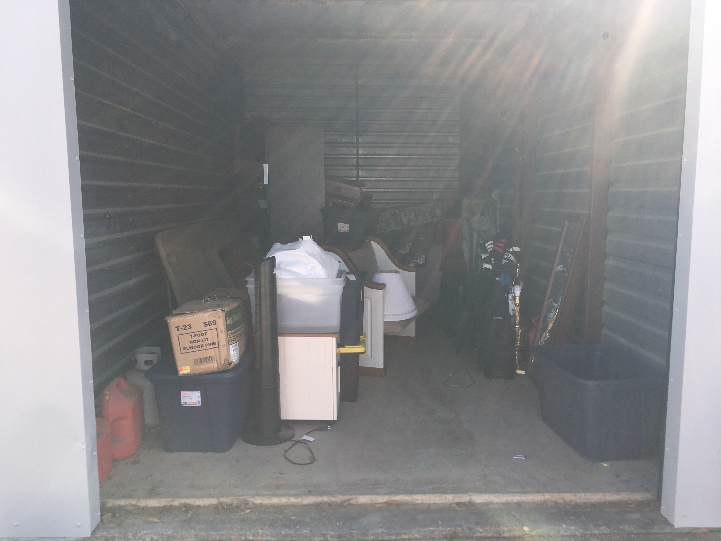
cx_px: 360
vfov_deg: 48.2
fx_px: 604
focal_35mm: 29
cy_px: 270
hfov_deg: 61.7
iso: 25
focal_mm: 4.15
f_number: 2.2
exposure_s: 1/343
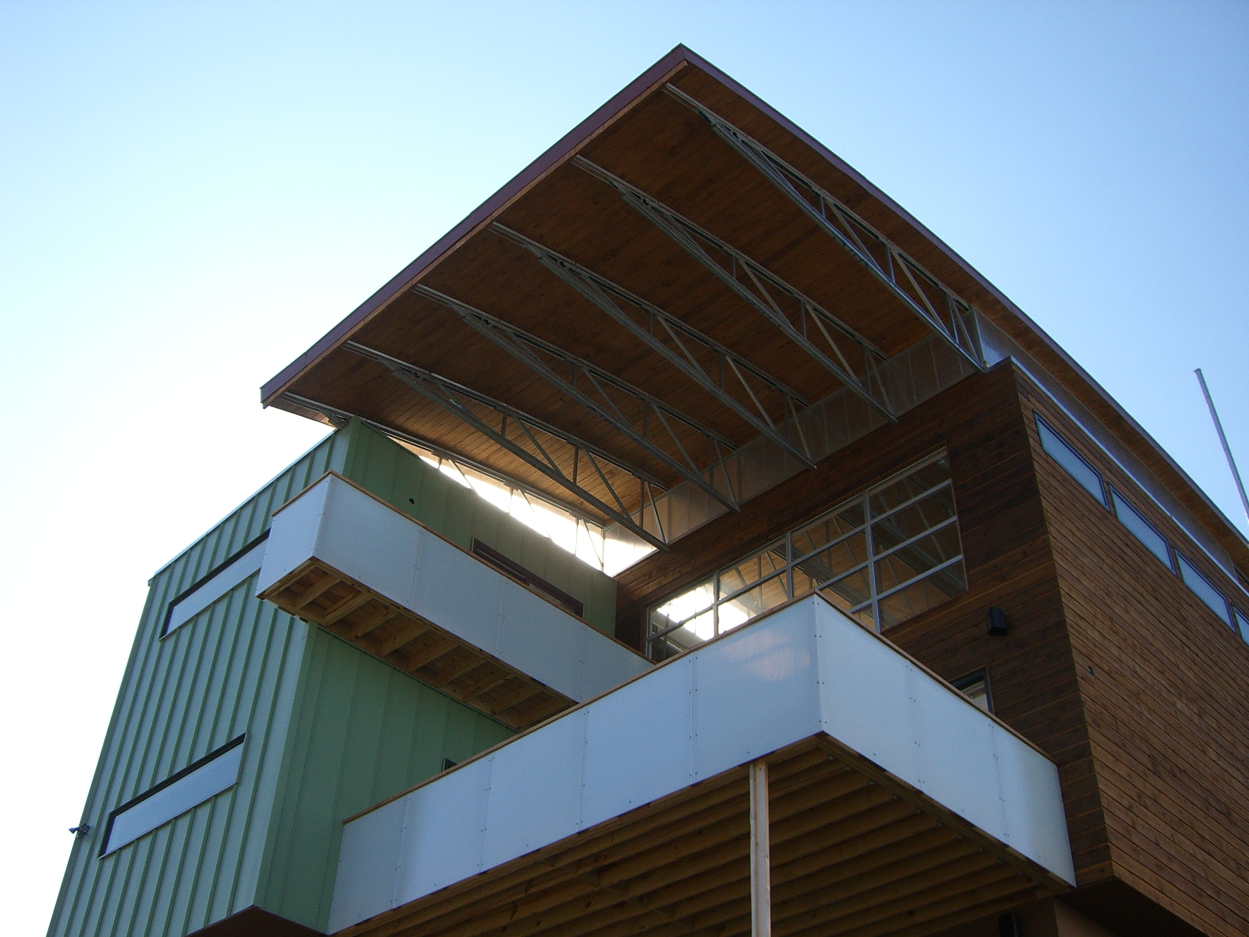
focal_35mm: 38
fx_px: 1371
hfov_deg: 49.0
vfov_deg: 37.7
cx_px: 624
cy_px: 468
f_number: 4.3
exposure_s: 1/500
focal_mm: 6.2
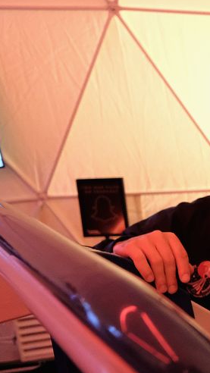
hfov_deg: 18.2
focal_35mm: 46
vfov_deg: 44.4
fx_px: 455
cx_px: 412
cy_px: 222
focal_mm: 12
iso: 3200
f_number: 2.8
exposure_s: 1/60
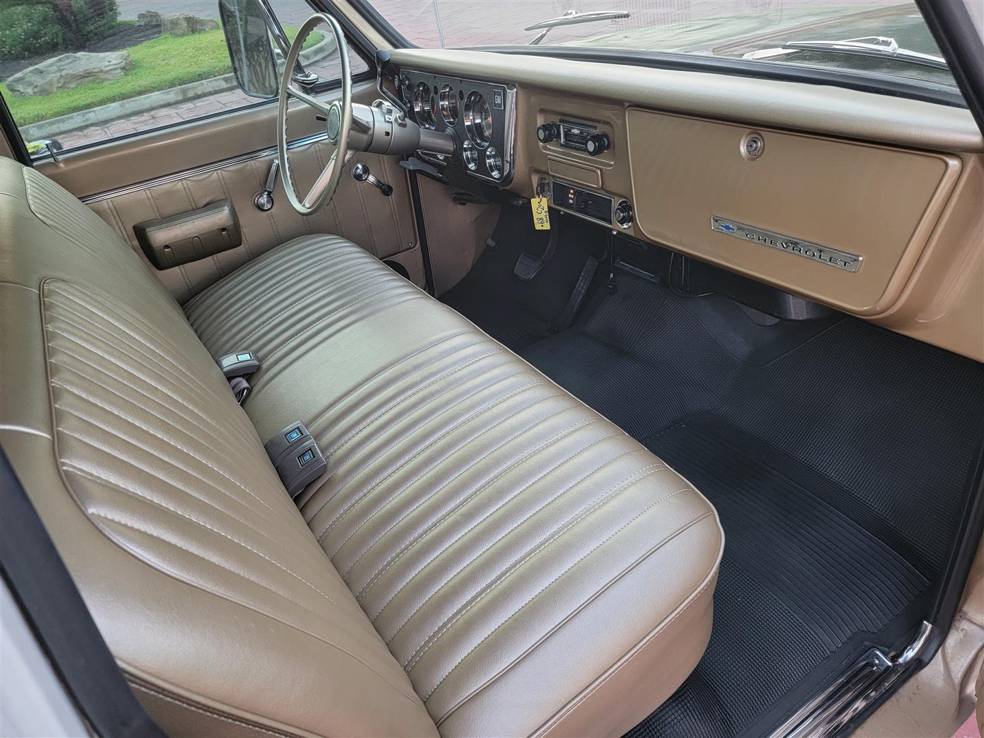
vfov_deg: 56.8
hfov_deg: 71.6
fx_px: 682
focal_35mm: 24
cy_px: 369
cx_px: 492
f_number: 1.8
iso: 200
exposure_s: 1/59
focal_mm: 6.7
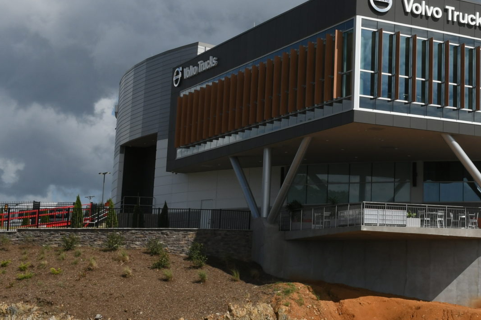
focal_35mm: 72
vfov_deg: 18.8
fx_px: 962
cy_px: 87
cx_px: 501
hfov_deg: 26.3
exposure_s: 1/640
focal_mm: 20
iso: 250
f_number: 13
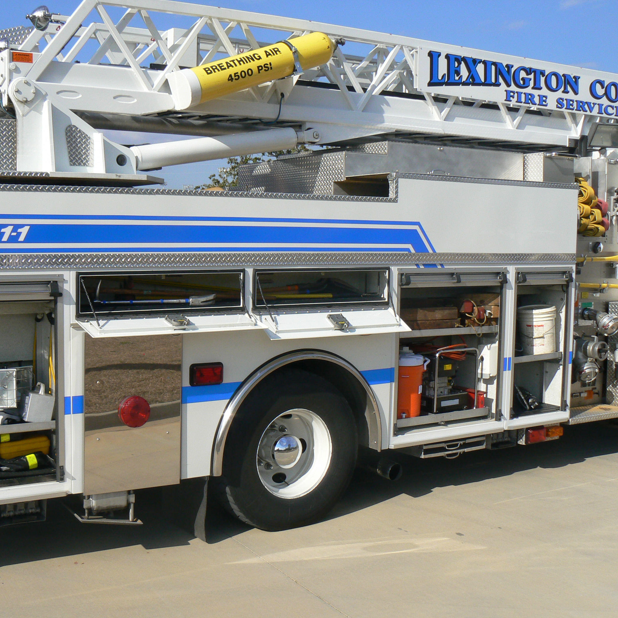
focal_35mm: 43
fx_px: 869
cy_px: 308
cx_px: 211
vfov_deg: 39.2
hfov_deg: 38.8
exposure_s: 1/400
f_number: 8
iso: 80
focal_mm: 6
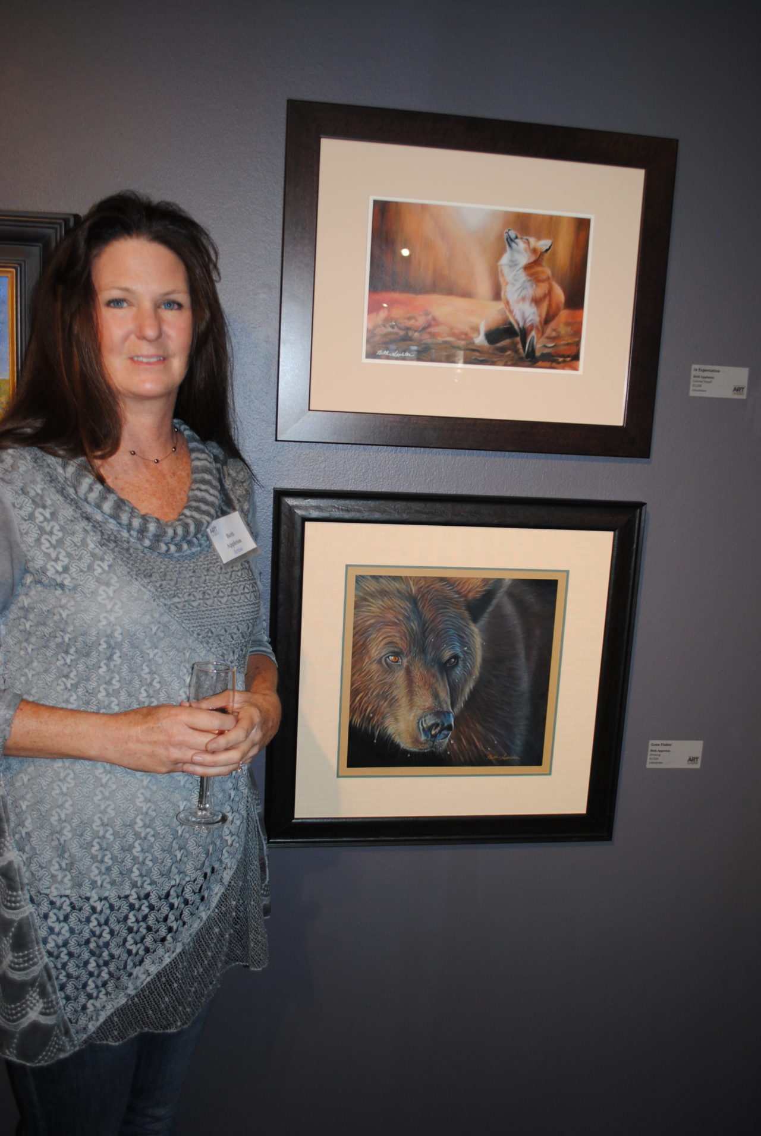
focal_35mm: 33
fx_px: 1043
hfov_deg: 40.1
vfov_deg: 57.2
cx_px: 380
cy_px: 568
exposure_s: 1/60
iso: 200
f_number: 3.8
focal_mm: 22
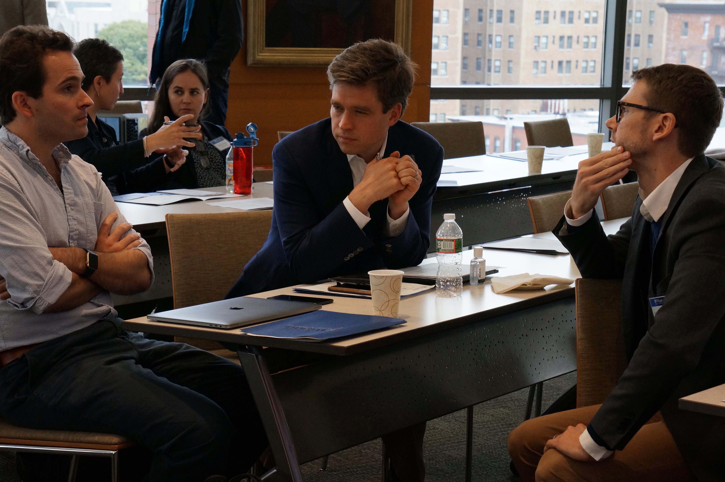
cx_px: 362
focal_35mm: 84
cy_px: 241
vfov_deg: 16.2
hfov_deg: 24.2
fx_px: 1690
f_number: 9
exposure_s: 1/200
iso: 1600
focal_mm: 56
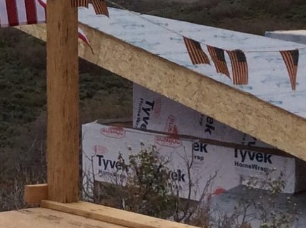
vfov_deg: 8.6
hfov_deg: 11.2
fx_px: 1491
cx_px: -183
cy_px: -93
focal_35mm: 169
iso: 32
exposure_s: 1/3185
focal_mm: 3.3
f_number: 2.4
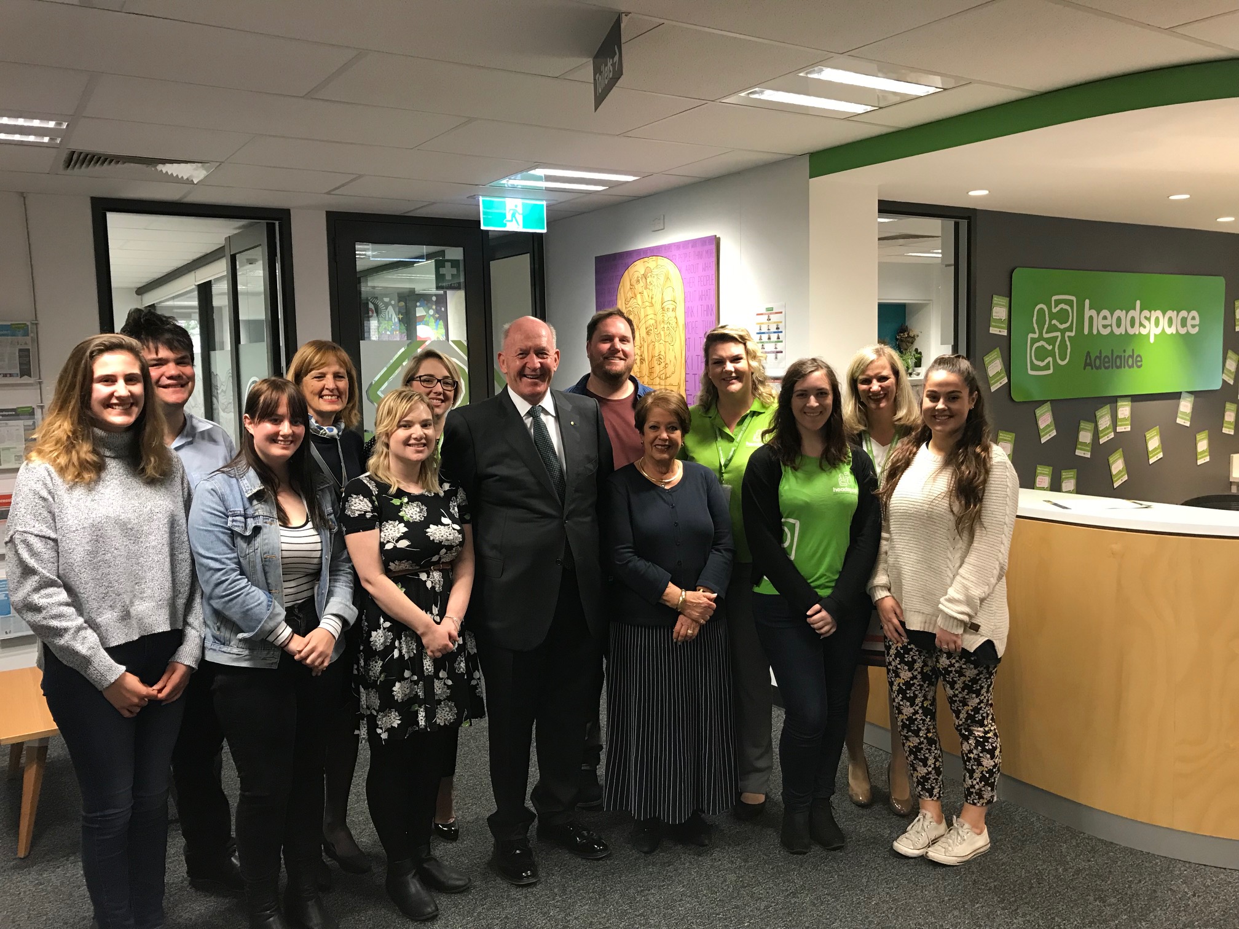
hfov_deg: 63.4
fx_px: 1002
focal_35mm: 28
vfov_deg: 49.7
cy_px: 464
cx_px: 620
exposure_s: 1/17
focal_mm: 3.99
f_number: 1.8
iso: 64
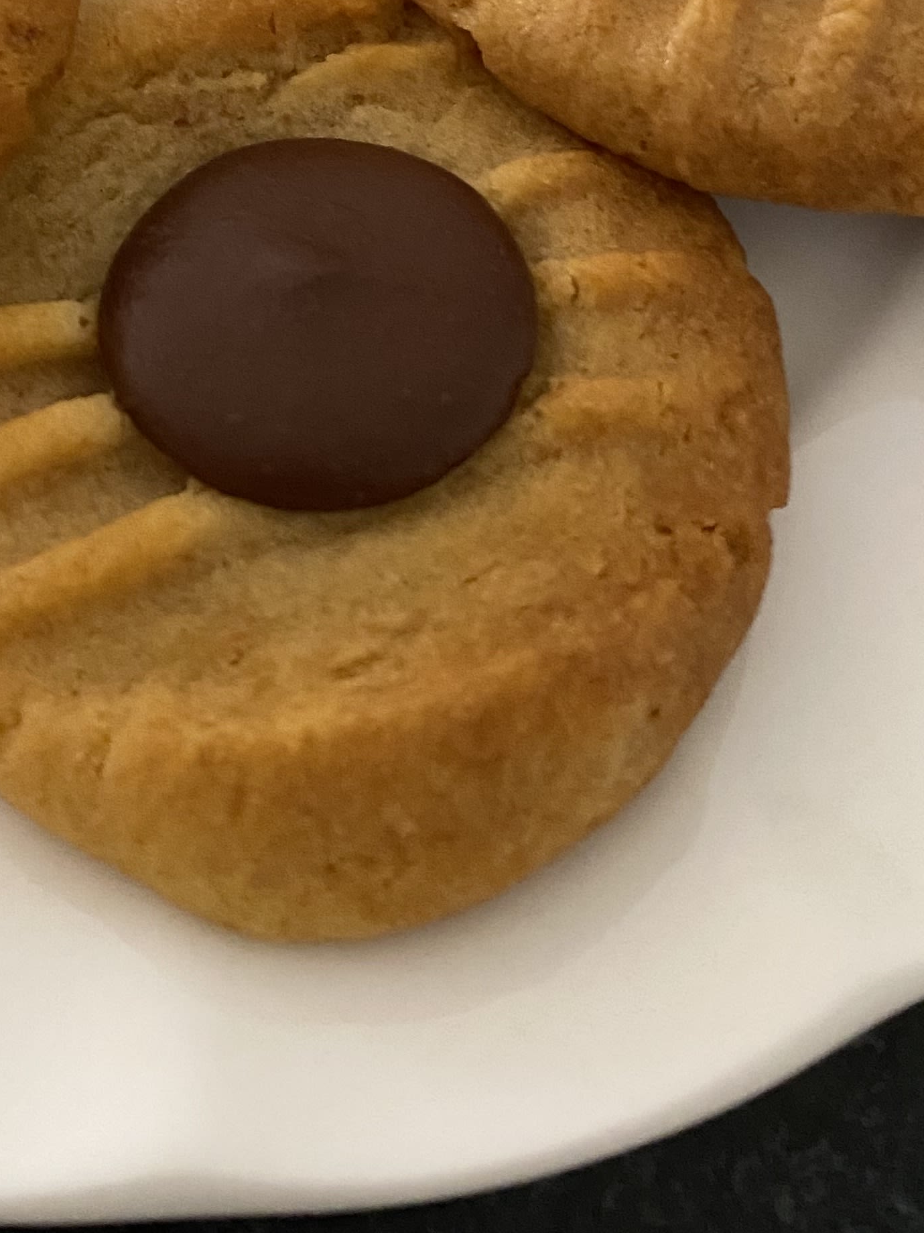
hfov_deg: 25.0
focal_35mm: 57
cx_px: 120
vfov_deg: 31.1
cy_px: -17
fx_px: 2029
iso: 640
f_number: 1.8
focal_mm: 4.2
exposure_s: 1/30
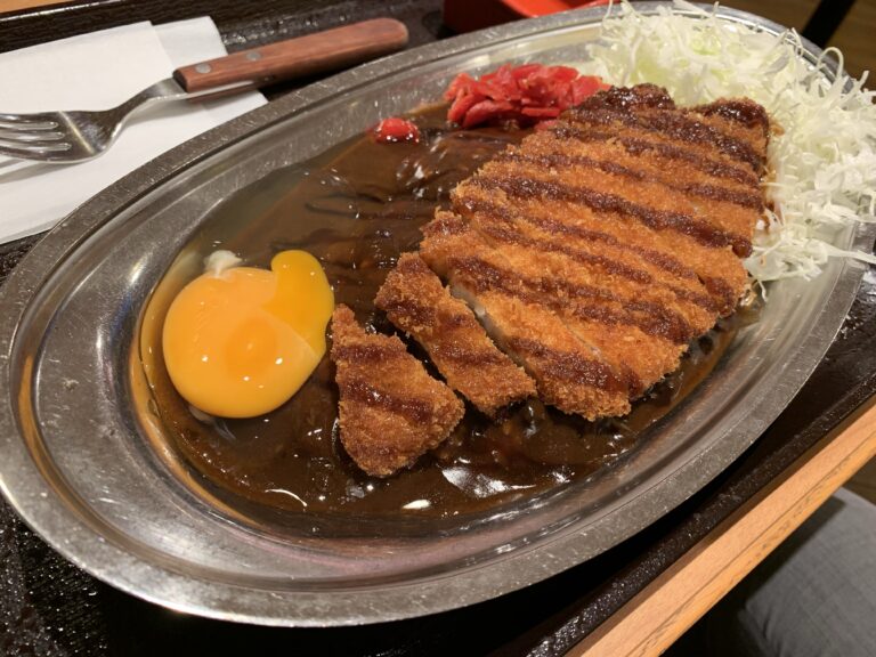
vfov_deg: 53.1
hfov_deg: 67.3
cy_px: 328
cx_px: 438
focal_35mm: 26
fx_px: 658
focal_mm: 4.25
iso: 100
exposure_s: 1/50
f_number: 1.8
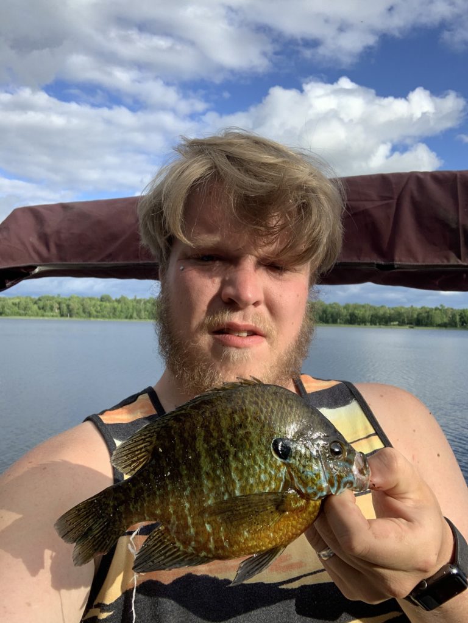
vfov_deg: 56.8
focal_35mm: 32
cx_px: 234
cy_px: 312
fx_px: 577
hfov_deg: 44.2
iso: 16
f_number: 2.2
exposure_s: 1/591
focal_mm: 2.87
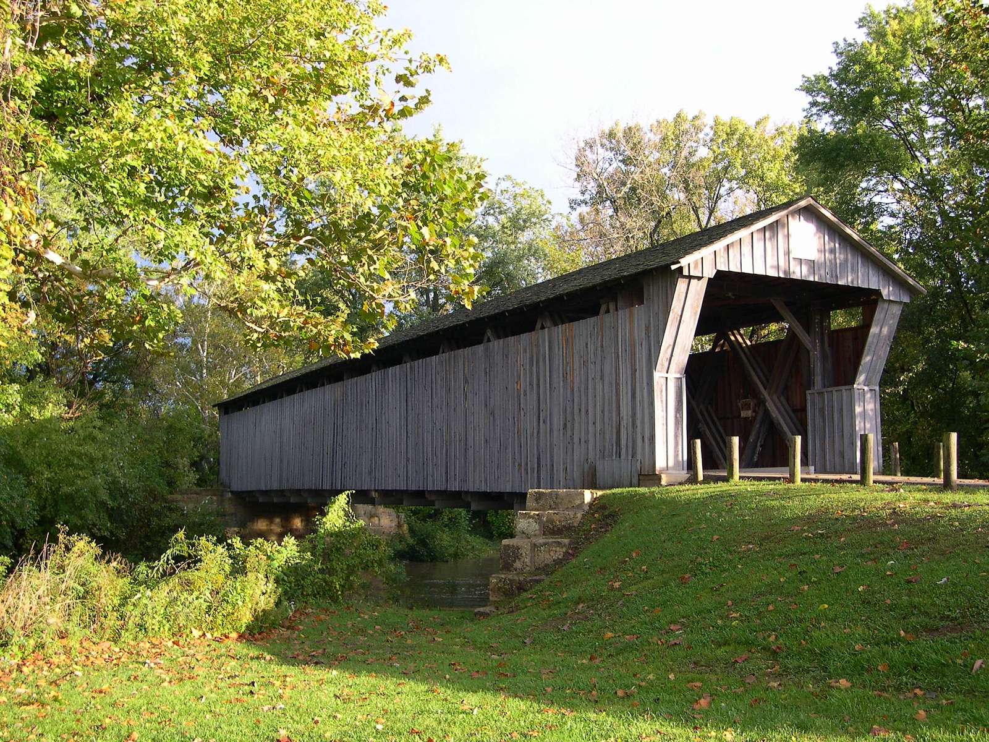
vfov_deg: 37.7
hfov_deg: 49.0
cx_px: 494
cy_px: 371
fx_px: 1086
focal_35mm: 38
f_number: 2.8
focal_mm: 8
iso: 100
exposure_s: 1/96.1
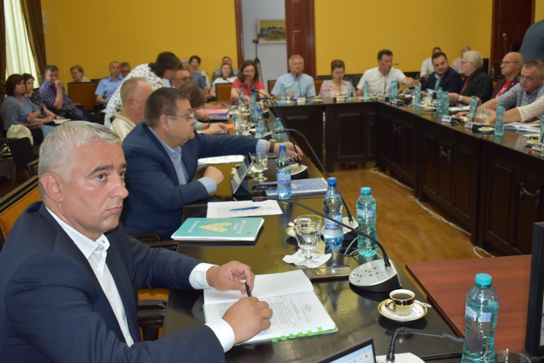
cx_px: 272
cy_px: 182
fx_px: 544
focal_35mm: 36
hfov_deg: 53.1
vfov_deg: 36.9
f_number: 4
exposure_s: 1/60
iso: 800
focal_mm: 24
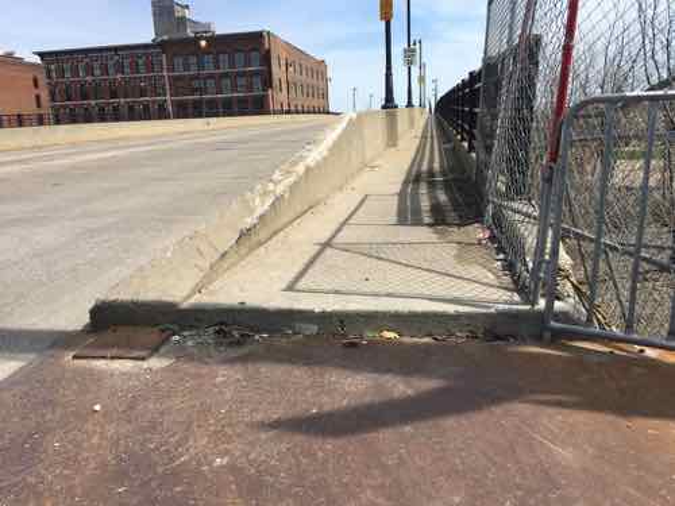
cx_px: 338
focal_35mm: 29
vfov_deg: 48.2
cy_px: 253
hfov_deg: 61.7
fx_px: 565
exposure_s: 1/1570
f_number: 2.2
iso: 25
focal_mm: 4.15
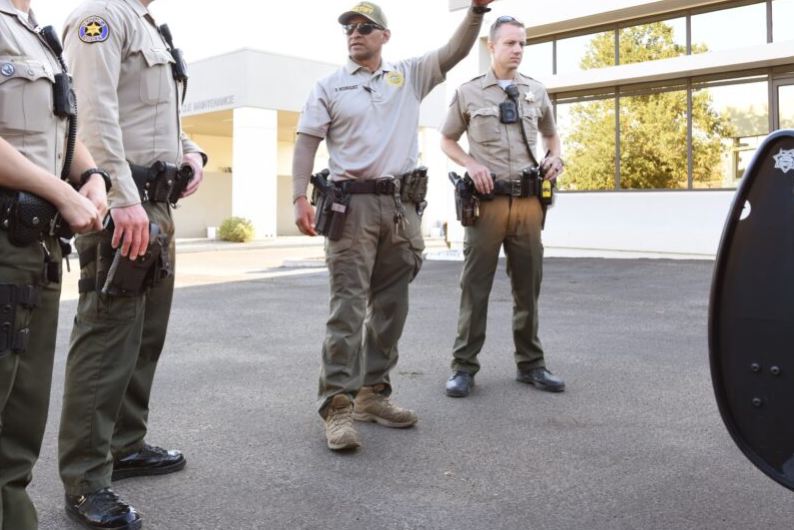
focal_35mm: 31
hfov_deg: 60.3
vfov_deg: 42.1
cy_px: 211
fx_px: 684
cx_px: 390
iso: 500
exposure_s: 1/160
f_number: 5.6
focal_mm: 24
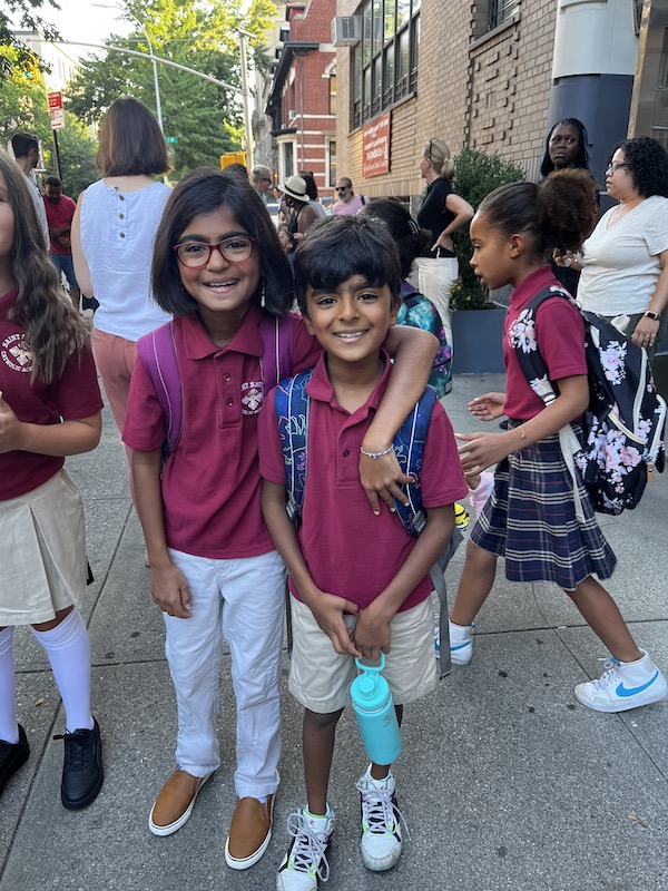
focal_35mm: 26
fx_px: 669
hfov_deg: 53.1
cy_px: 446
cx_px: 334
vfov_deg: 67.3
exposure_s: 1/121
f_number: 1.6
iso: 100
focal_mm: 5.1
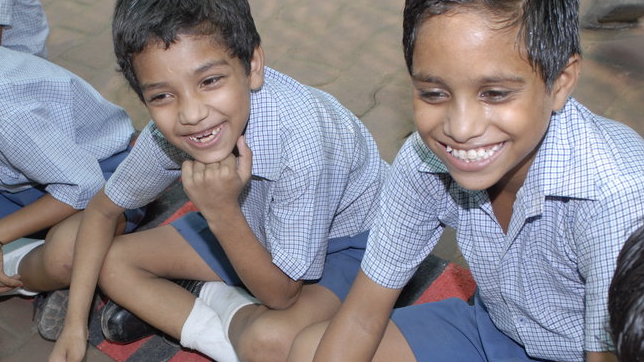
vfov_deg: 19.8
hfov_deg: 34.6
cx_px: 221
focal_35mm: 60
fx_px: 1024
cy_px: 306
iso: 200
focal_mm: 24
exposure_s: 1/60
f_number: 5
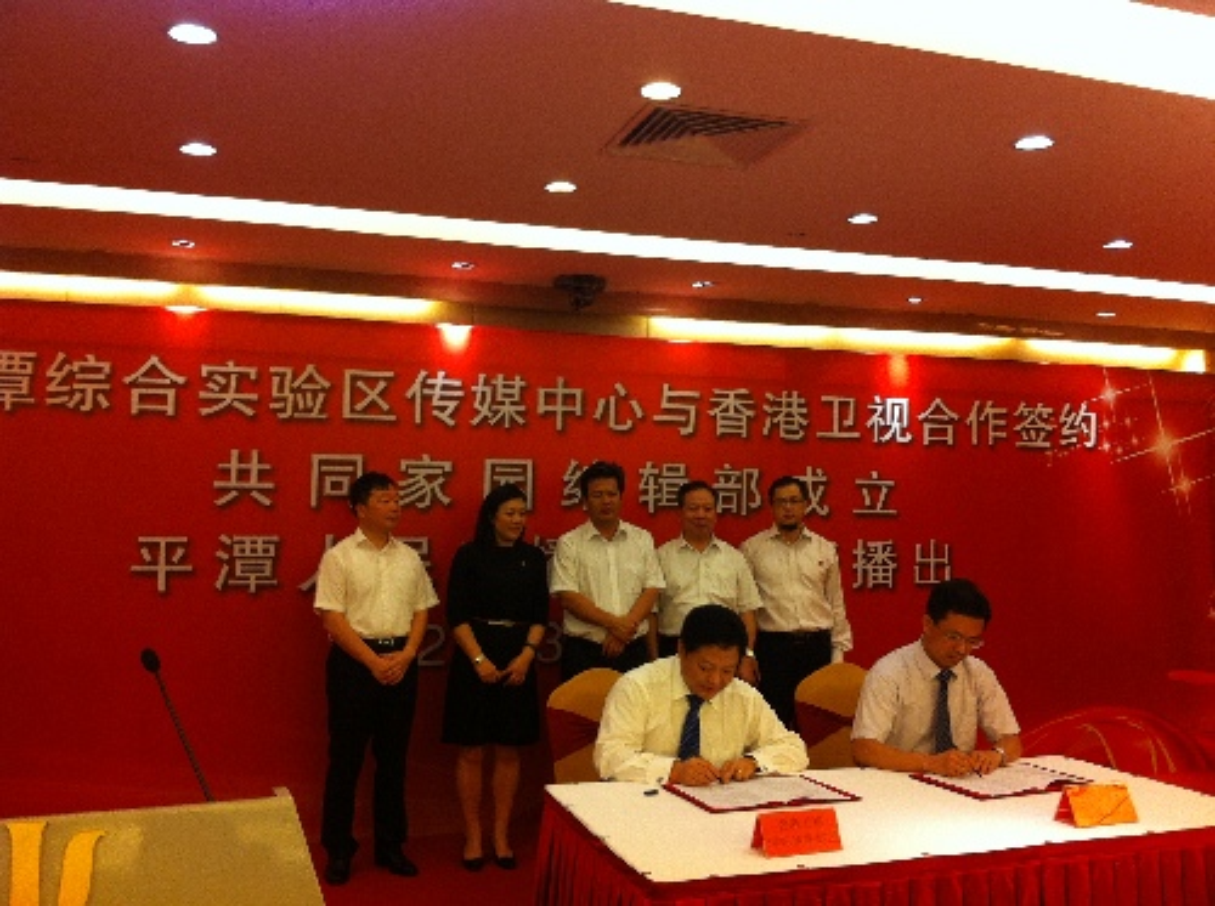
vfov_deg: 40.6
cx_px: 608
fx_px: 1226
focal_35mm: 35
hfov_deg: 52.7
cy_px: 453
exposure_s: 1/20
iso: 80
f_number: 2.8
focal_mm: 3.85
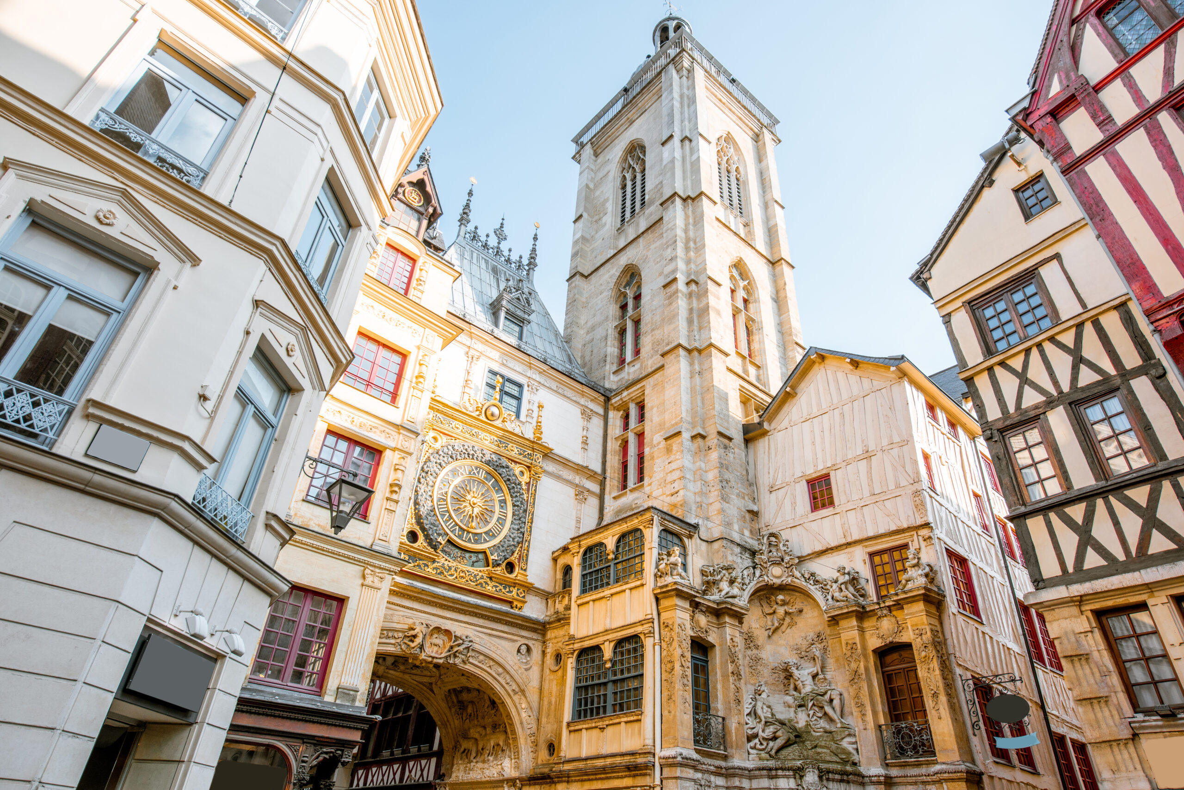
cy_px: 395
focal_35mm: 21
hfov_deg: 81.2
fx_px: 691
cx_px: 592
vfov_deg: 59.5
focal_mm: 21
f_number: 6.3
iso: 200
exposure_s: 1/320
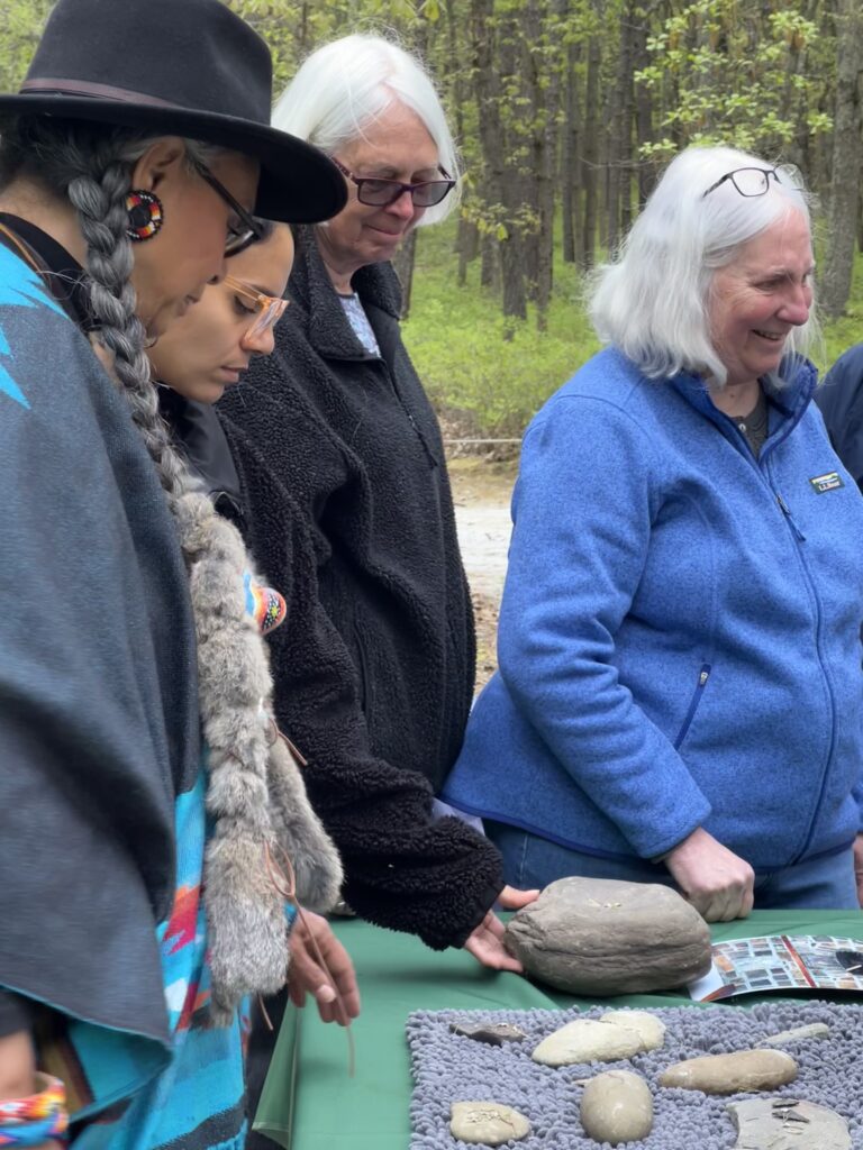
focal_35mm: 77
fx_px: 2560
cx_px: 432
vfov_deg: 25.3
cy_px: 575
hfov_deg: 19.1
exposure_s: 1/99
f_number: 2.8
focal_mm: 9
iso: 64
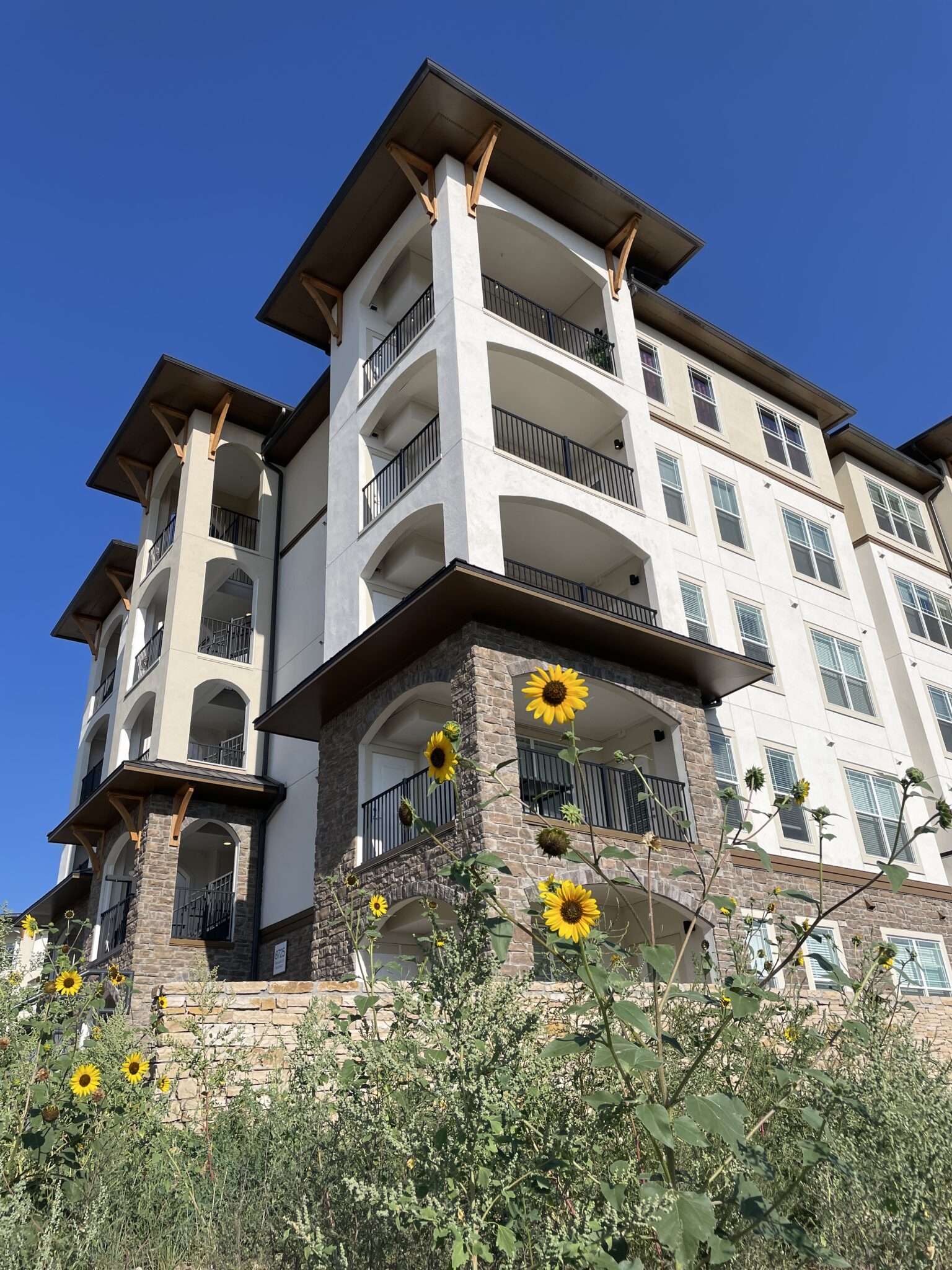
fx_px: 953
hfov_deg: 53.1
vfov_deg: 67.3
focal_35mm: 26
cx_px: 476
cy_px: 635
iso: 32
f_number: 1.6
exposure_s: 1/5051
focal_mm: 4.2
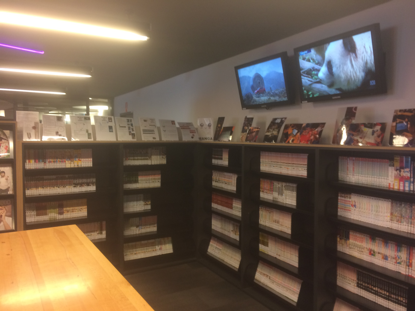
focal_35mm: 29
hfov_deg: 61.7
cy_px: 156
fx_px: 348
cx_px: 208
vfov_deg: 48.2
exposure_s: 1/33
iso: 125
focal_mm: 4.15
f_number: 2.2
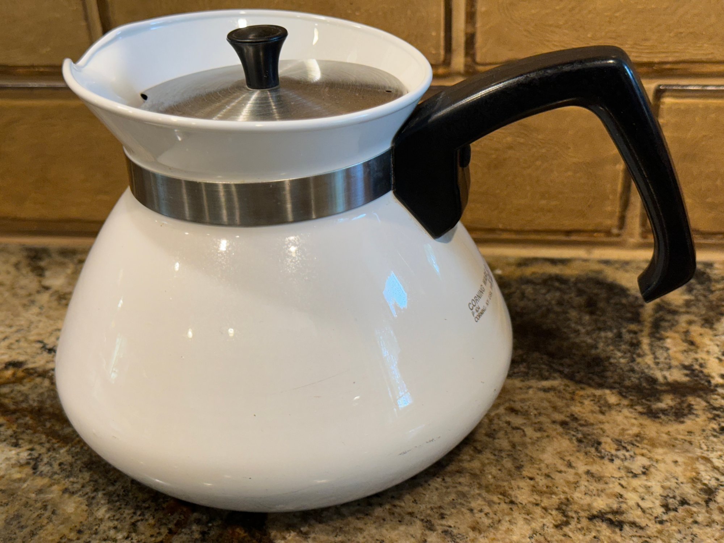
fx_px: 1004
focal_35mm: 48
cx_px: 362
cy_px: 272
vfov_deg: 30.3
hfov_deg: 39.7
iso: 125
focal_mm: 6.76
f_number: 1.78
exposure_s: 1/60
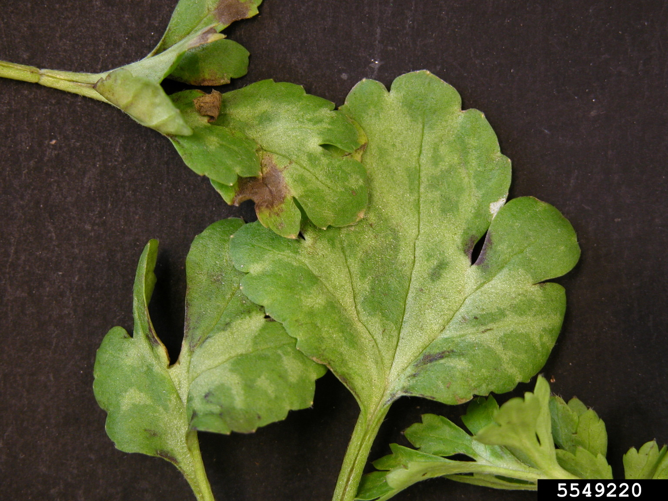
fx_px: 2200
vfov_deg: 13.0
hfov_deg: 17.3
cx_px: 334
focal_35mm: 114
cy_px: 250
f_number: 3.7
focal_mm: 29.5
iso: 100
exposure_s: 1/5.9
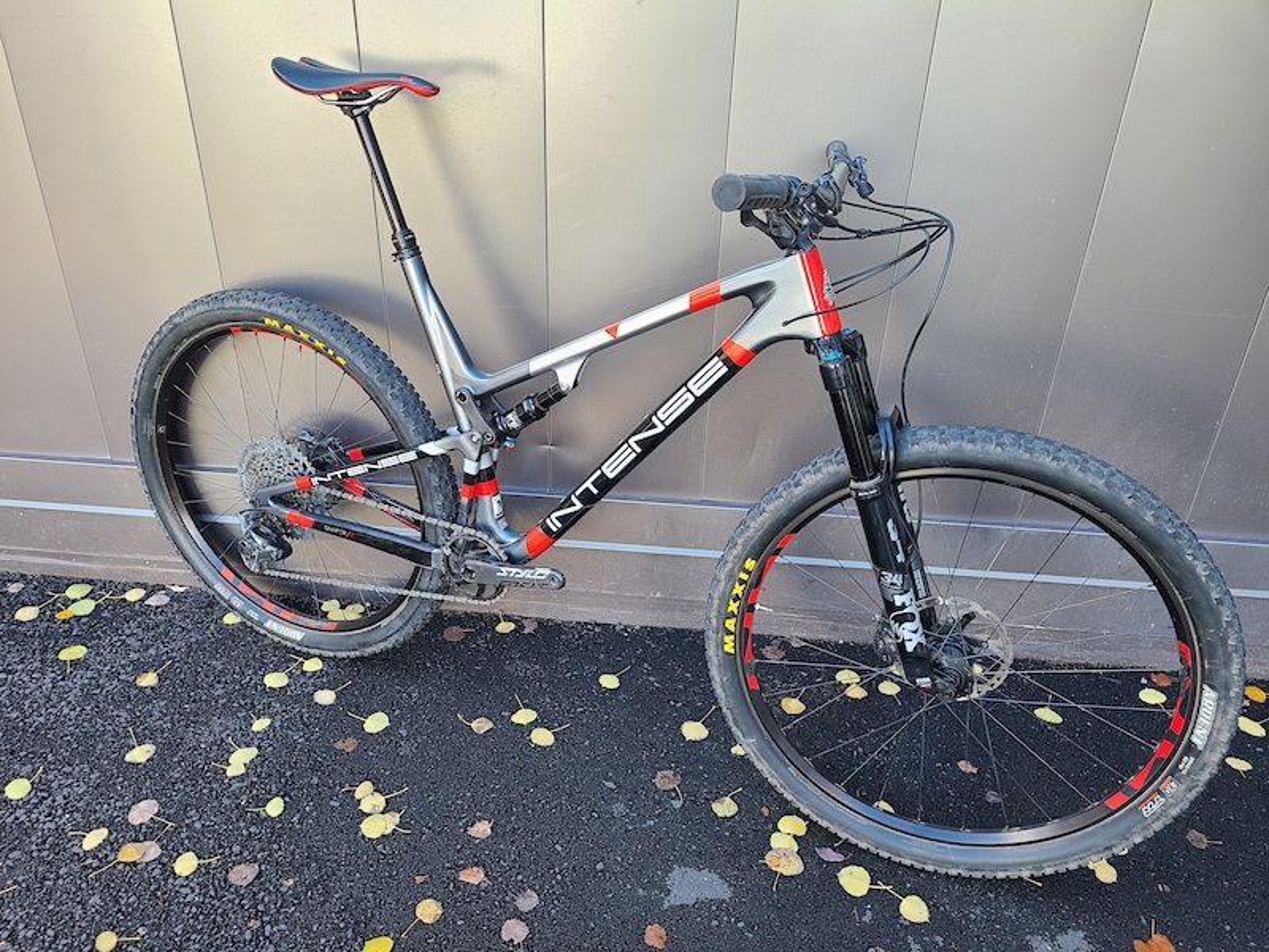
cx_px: 634
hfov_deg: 67.3
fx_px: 953
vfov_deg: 53.1
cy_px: 476
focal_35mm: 26
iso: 64
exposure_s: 1/119
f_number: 1.8
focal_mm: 5.4
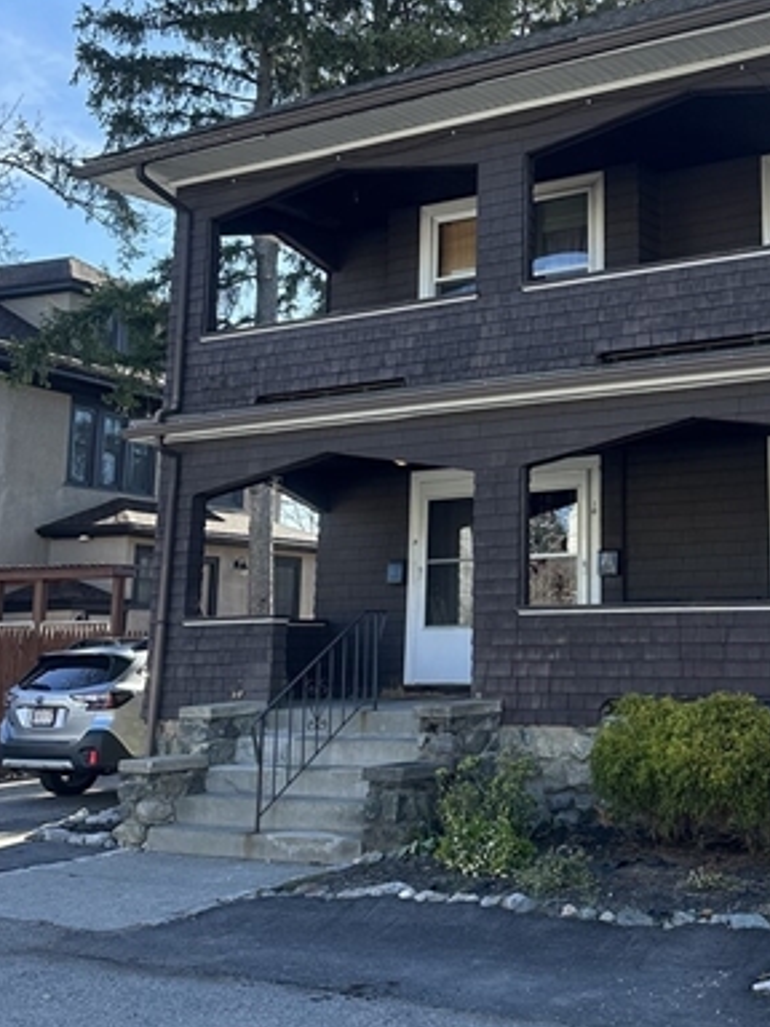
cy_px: 366
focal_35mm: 48
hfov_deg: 29.4
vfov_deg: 39.3
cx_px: 636
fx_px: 1424
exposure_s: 1/1433
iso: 80
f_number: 1.78
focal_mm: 6.86
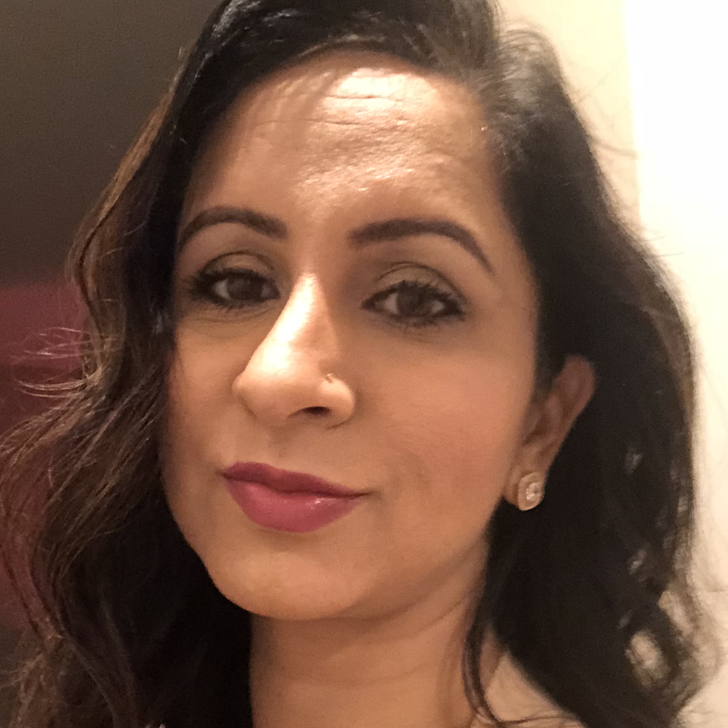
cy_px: 533
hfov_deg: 33.2
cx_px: 260
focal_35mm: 51
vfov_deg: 32.8
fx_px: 1213
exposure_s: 1/20
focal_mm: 2.87
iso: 500
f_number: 2.2
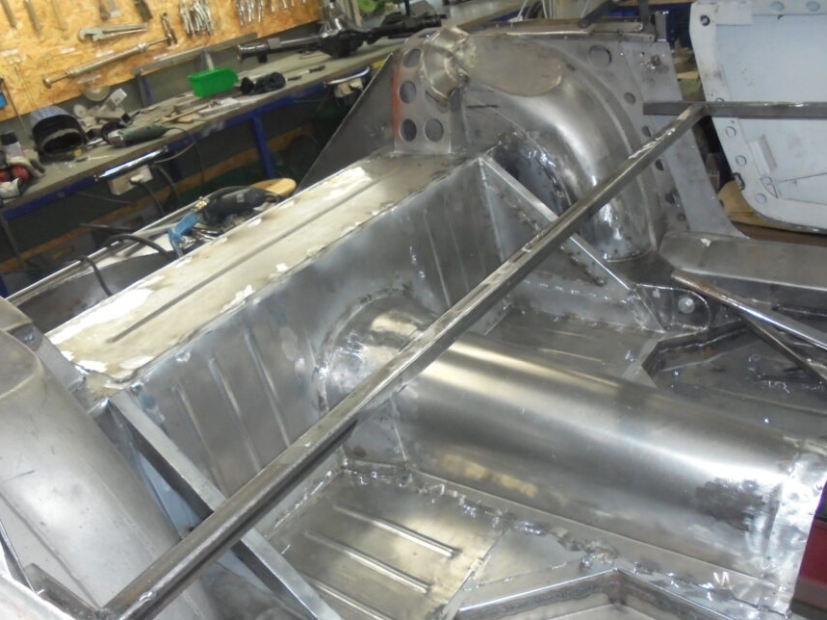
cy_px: 346
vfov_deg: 45.4
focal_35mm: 31
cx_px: 425
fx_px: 741
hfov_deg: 58.3
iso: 400
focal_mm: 4.6
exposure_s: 1/30
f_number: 3.5
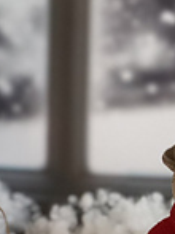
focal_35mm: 227
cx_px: -111
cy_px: 72
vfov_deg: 8.7
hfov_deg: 6.4
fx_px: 1532
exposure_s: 1/60
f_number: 2.4
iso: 64
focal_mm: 6
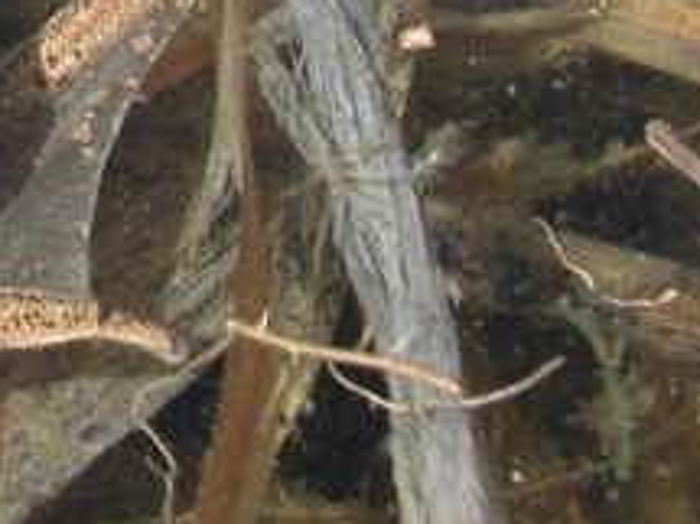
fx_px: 2890
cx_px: -475
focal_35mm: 143
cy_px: -378
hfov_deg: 12.8
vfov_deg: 9.9
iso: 100
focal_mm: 7.7
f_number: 5
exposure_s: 1/275
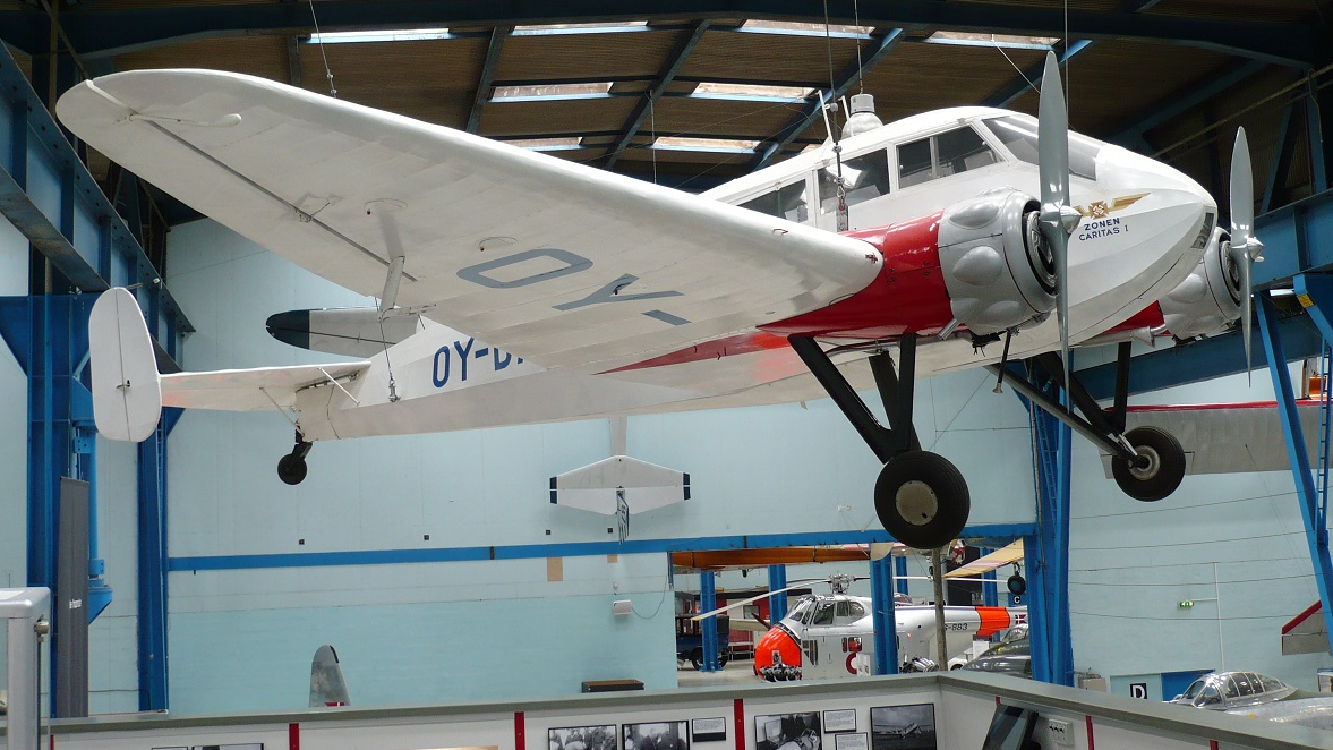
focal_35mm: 50
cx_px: 660
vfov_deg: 23.8
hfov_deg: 41.3
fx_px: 1767
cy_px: 255
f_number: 3.2
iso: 100
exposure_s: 1/40
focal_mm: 7.5
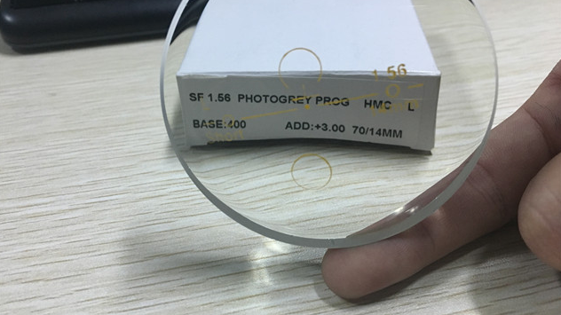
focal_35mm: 32
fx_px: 476
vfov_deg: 36.6
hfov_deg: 61.0
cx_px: 281
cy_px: 153
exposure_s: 1/33
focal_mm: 4.15
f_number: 2.2
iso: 160
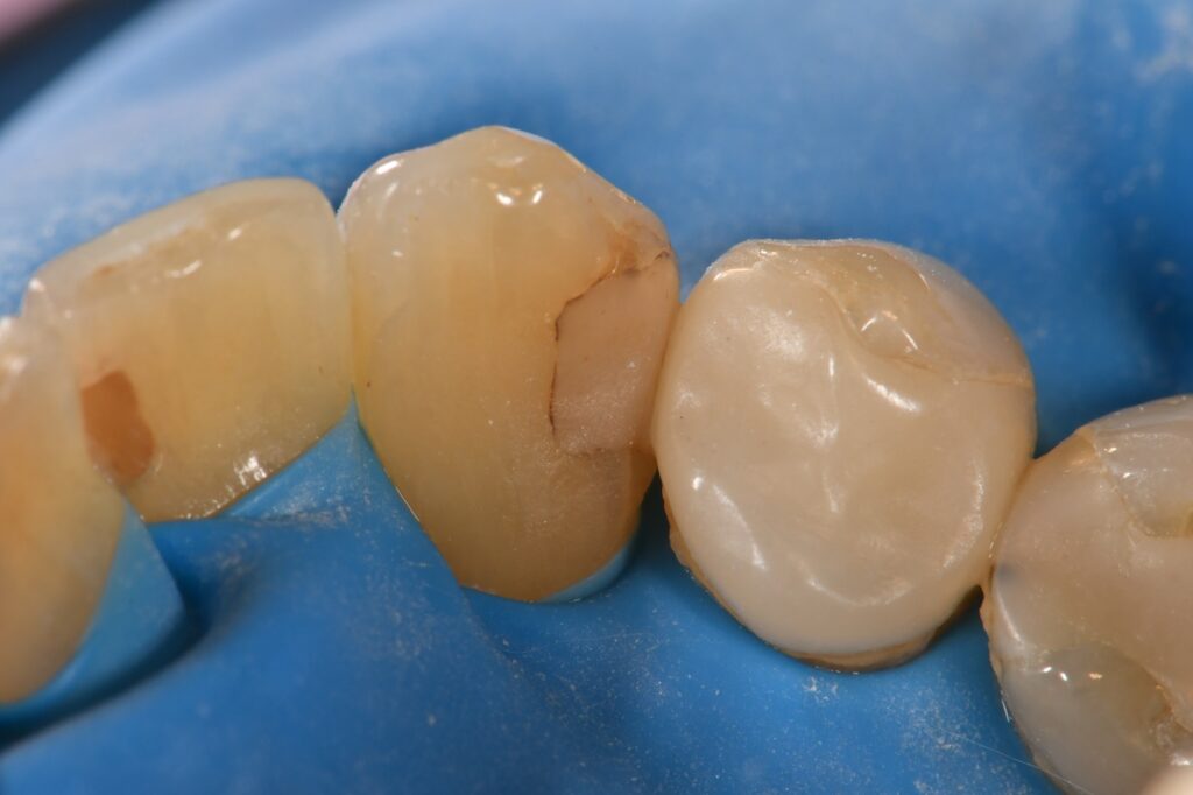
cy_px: 398
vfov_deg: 8.7
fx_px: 5201
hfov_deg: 13.1
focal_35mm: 157
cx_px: 596
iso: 200
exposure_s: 1/160
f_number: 32
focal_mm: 105
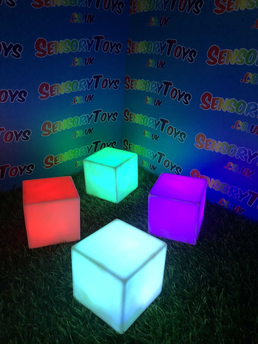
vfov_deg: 63.4
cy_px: 172
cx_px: 129
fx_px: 278
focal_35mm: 28
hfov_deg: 49.7
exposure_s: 1/16
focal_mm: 4
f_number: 1.8
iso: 100
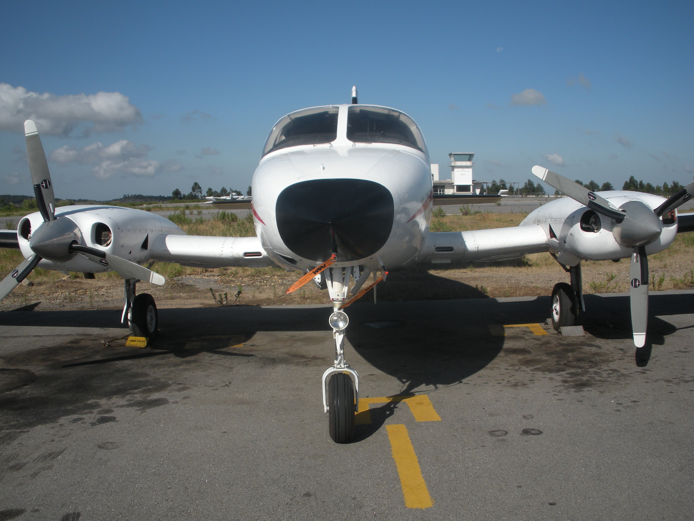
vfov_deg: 40.7
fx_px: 702
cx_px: 347
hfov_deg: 52.6
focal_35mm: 35
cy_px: 260
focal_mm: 6.3
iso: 64
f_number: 5.6
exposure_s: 1/602
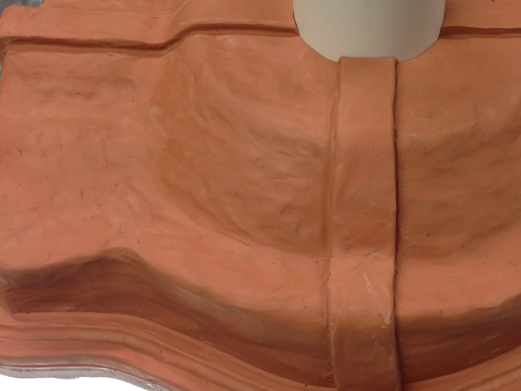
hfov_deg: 32.2
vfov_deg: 24.7
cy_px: 124
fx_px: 888
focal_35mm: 59
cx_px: 379
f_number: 2.4
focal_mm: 4.12
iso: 64
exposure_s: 1/20
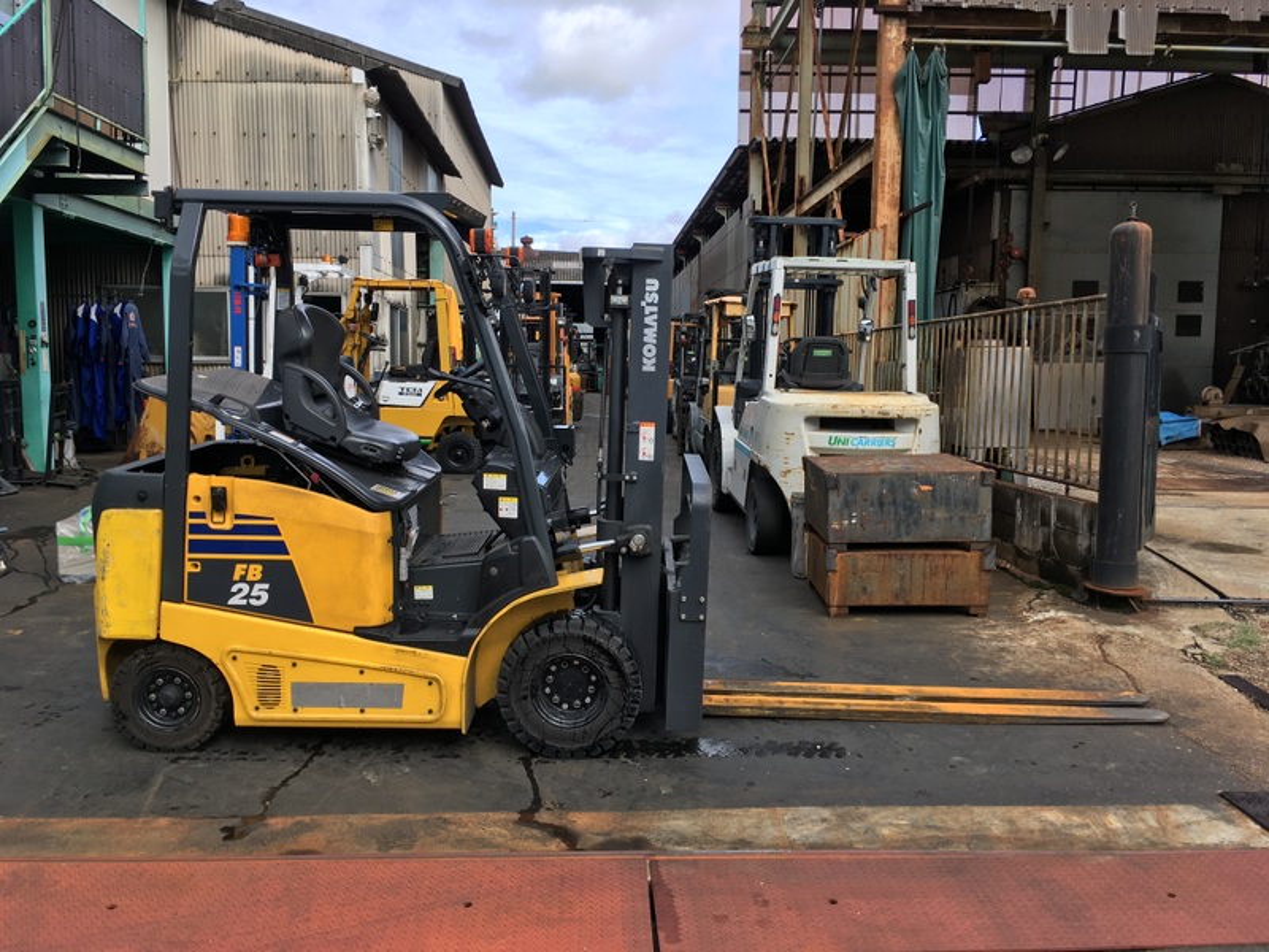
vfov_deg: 48.2
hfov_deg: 61.7
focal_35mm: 29
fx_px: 1063
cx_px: 634
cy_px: 476
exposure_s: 1/635
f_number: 2.2
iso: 25
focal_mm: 4.15
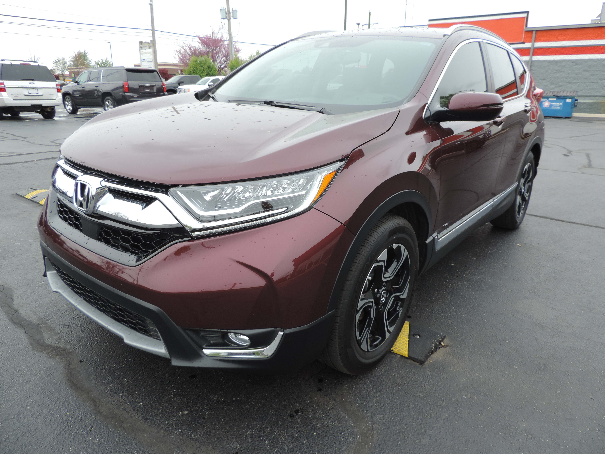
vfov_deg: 56.8
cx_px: 302
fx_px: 419
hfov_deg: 71.6
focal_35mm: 24
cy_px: 227
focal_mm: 4.3
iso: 80
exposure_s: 1/200
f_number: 3
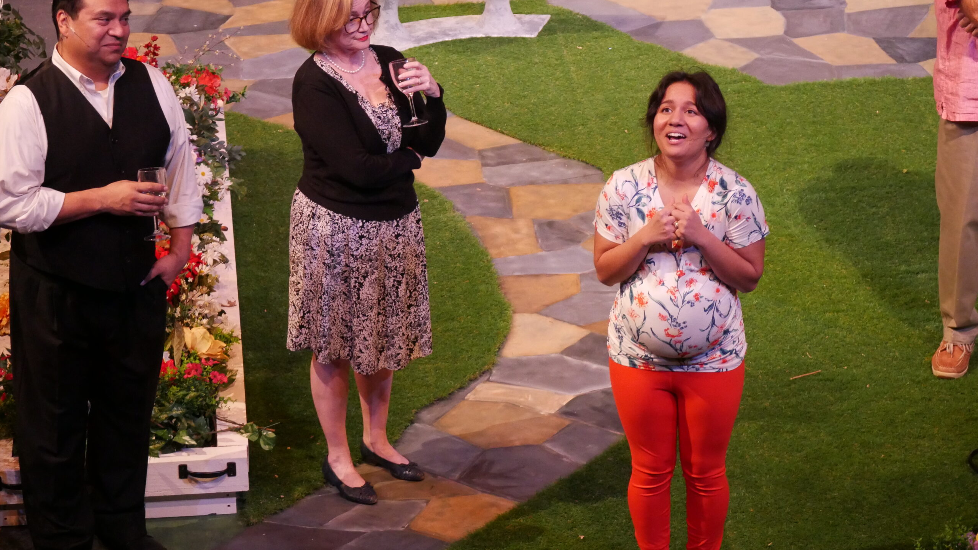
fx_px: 3916
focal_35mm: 151
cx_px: 487
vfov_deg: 8.0
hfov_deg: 14.2
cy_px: 224
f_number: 4.9
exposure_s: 1/125
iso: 3200
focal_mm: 69
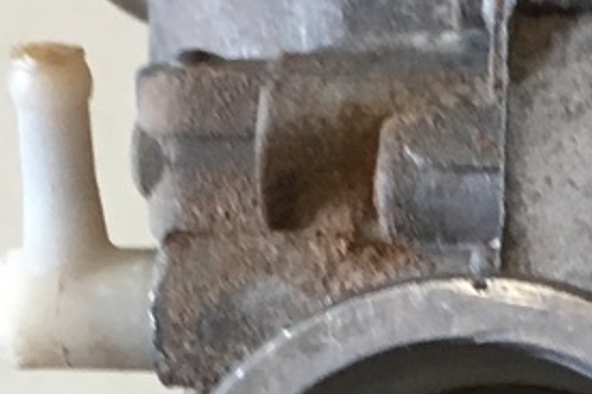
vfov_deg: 7.8
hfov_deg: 11.5
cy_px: 456
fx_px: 2878
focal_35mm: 175
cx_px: 689
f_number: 2.2
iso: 100
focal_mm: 4.15
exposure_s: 1/33
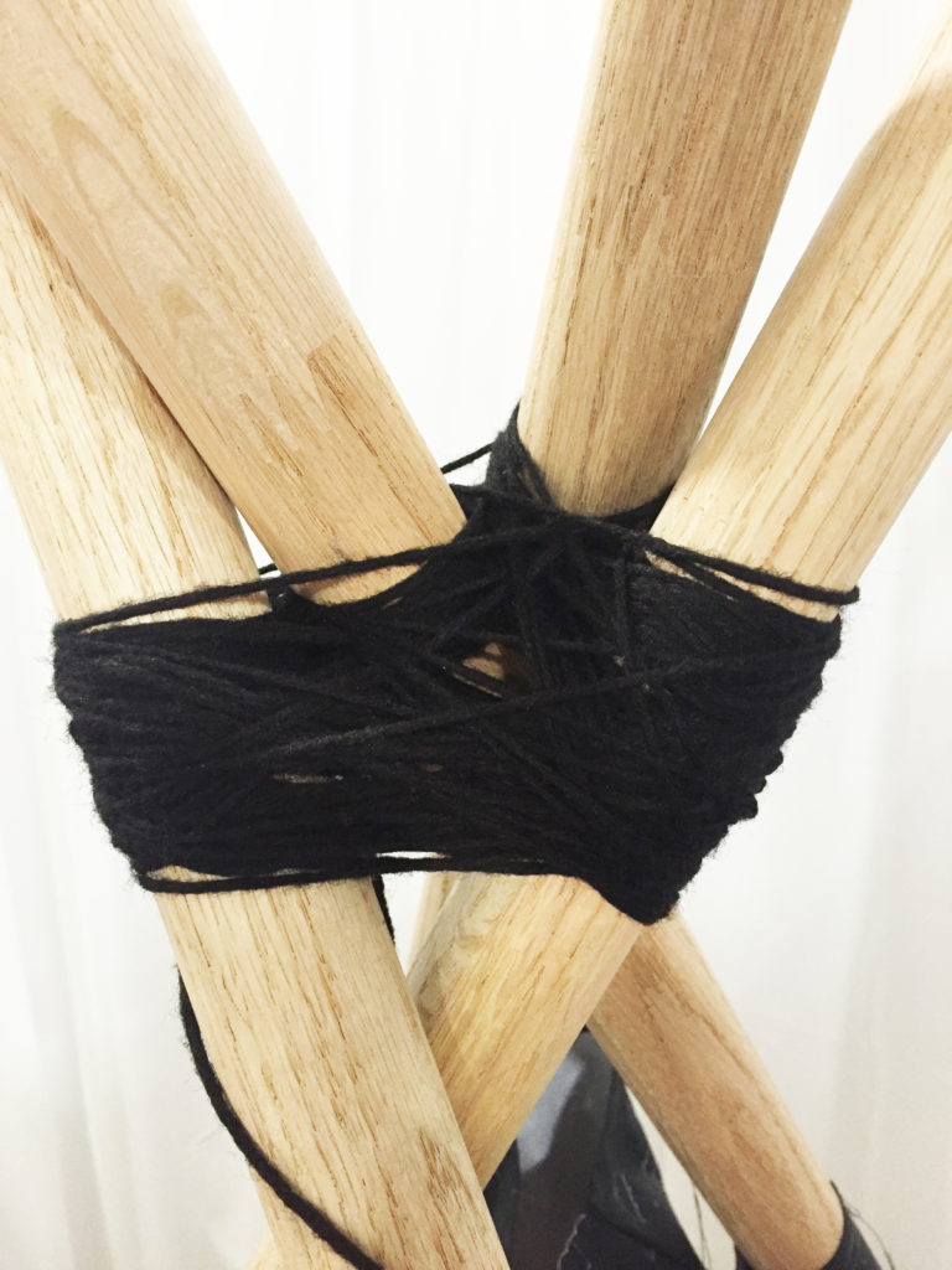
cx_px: 476
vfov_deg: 61.7
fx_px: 1063
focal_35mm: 29
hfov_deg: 48.2
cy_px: 635
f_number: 2.2
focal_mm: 4.15
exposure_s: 1/30
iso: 250
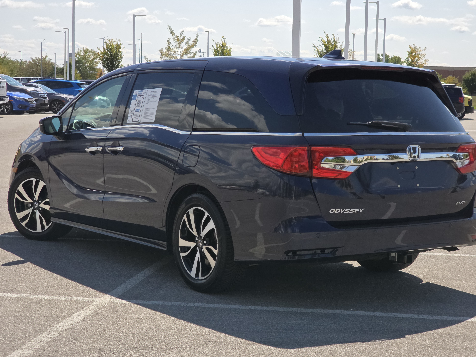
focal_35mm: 74
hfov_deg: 26.3
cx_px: 245
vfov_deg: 19.9
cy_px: 177
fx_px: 1017
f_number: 2.4
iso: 50
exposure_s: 1/2077
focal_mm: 7.9
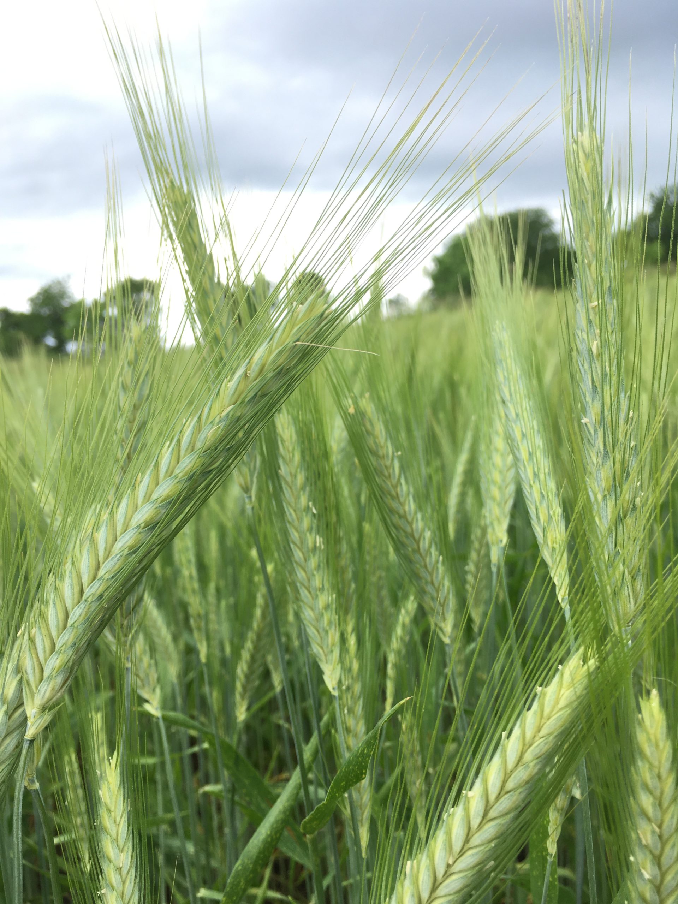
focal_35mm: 29
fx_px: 757
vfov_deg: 61.7
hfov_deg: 48.2
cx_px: 339
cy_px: 452
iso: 25
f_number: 2.2
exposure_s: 1/311
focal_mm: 4.15
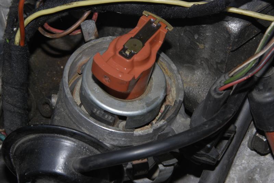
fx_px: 971
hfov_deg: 16.1
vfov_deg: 10.8
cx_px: 137
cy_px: 92
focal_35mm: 128
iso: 180
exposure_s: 1/60
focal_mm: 85
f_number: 13
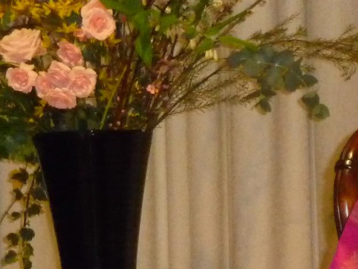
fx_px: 2565
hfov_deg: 7.9
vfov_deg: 6.0
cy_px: 312
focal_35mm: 248
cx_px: 408
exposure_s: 1/40
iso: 800
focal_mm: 13.1
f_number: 4.6
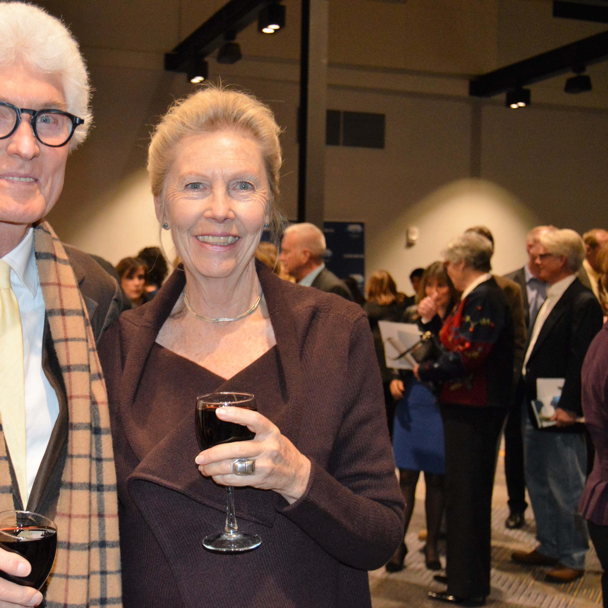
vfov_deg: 34.0
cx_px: 158
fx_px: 994
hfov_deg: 33.4
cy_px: 304
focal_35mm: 50
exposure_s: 1/60
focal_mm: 26
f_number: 4
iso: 1800
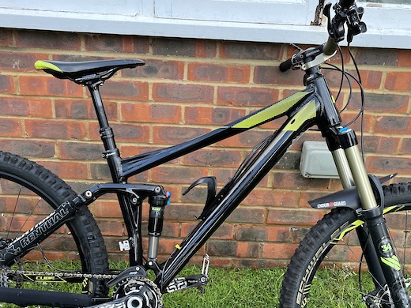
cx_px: 206
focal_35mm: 40
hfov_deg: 46.8
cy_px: 205
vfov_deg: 35.6
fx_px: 475
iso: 80
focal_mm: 5.1
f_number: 1.6
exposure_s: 1/121
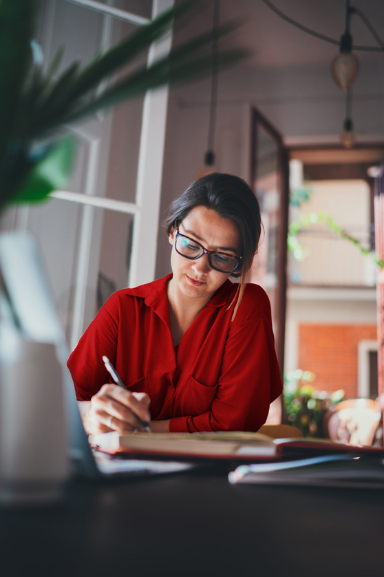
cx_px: 192
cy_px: 288
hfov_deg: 37.9
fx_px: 560
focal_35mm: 35
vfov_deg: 54.4
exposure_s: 1/500
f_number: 1.4
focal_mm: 35
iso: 100
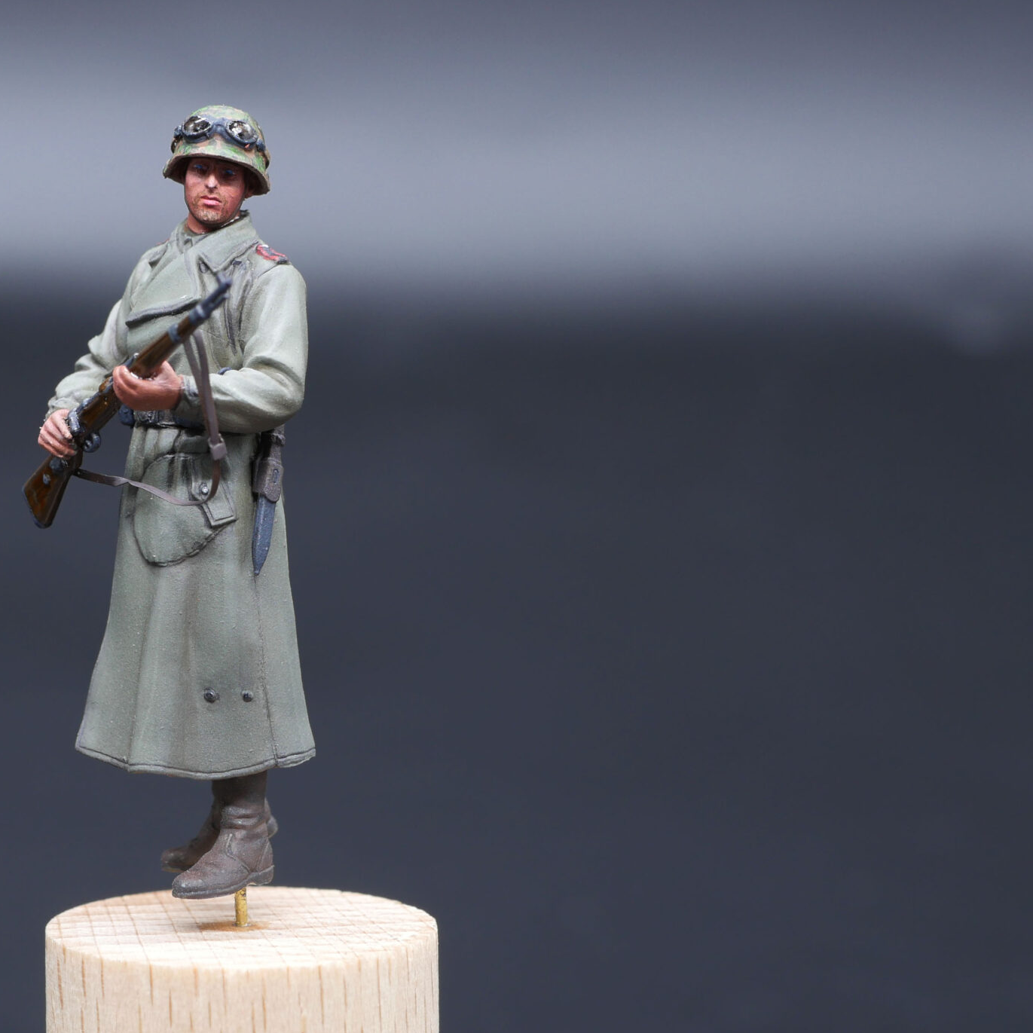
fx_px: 3342
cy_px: 361
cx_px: 280
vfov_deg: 17.5
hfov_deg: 17.5
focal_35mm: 99
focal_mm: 30
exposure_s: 1/2.5
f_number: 5.6
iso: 200
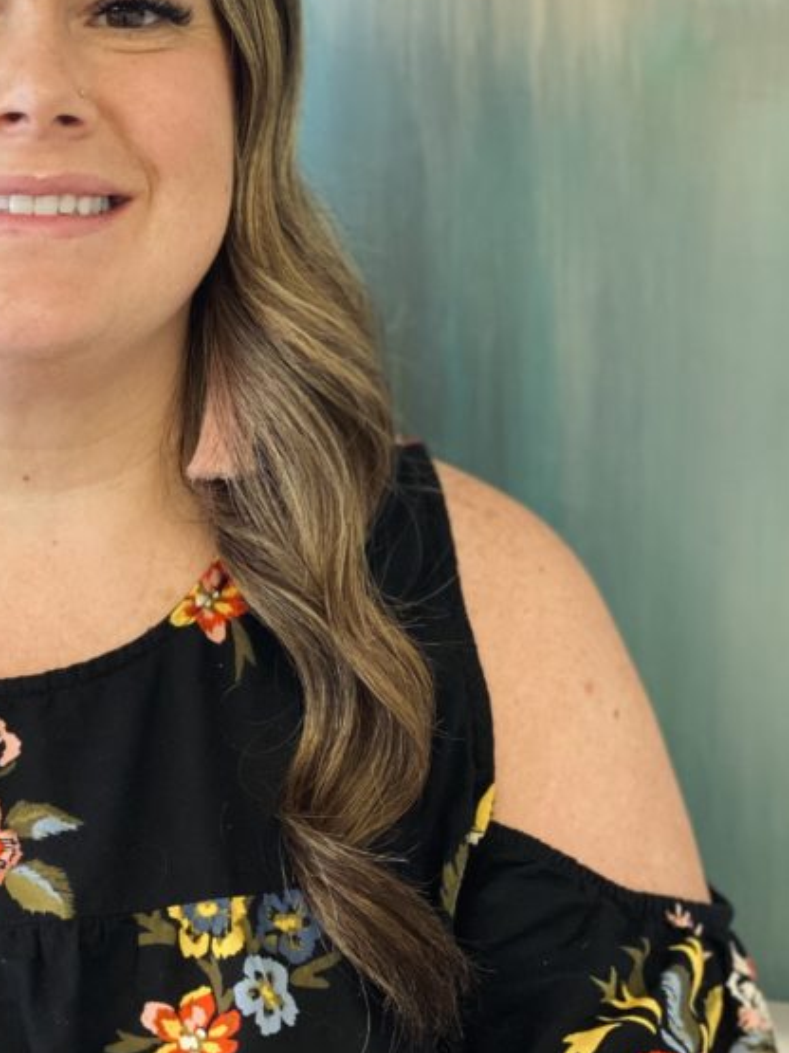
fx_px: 2919
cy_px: 586
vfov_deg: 20.4
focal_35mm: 96
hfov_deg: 15.2
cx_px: 68
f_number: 2
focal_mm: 6
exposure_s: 1/120
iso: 200
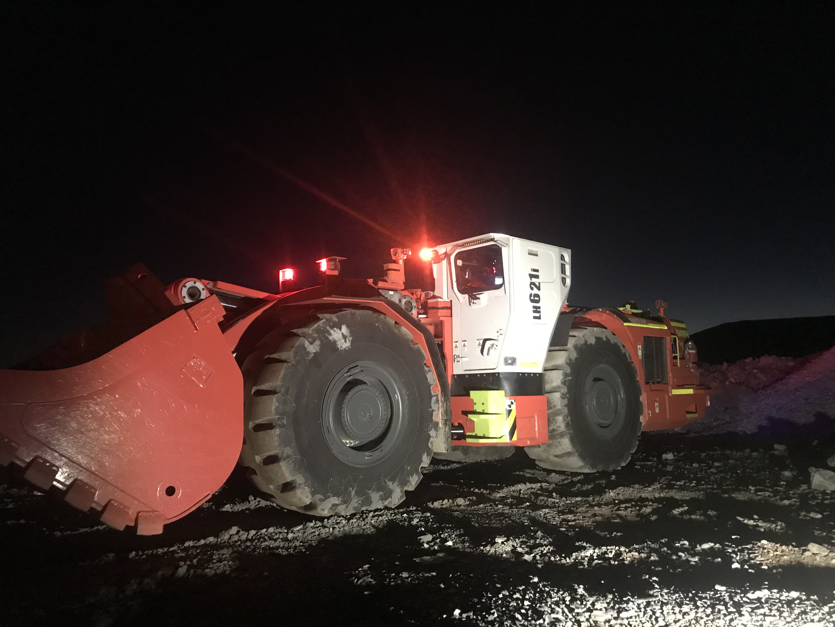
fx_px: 675
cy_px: 314
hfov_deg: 63.4
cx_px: 418
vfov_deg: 49.7
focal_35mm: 28
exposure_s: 1/4
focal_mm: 3.99
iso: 160
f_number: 1.8
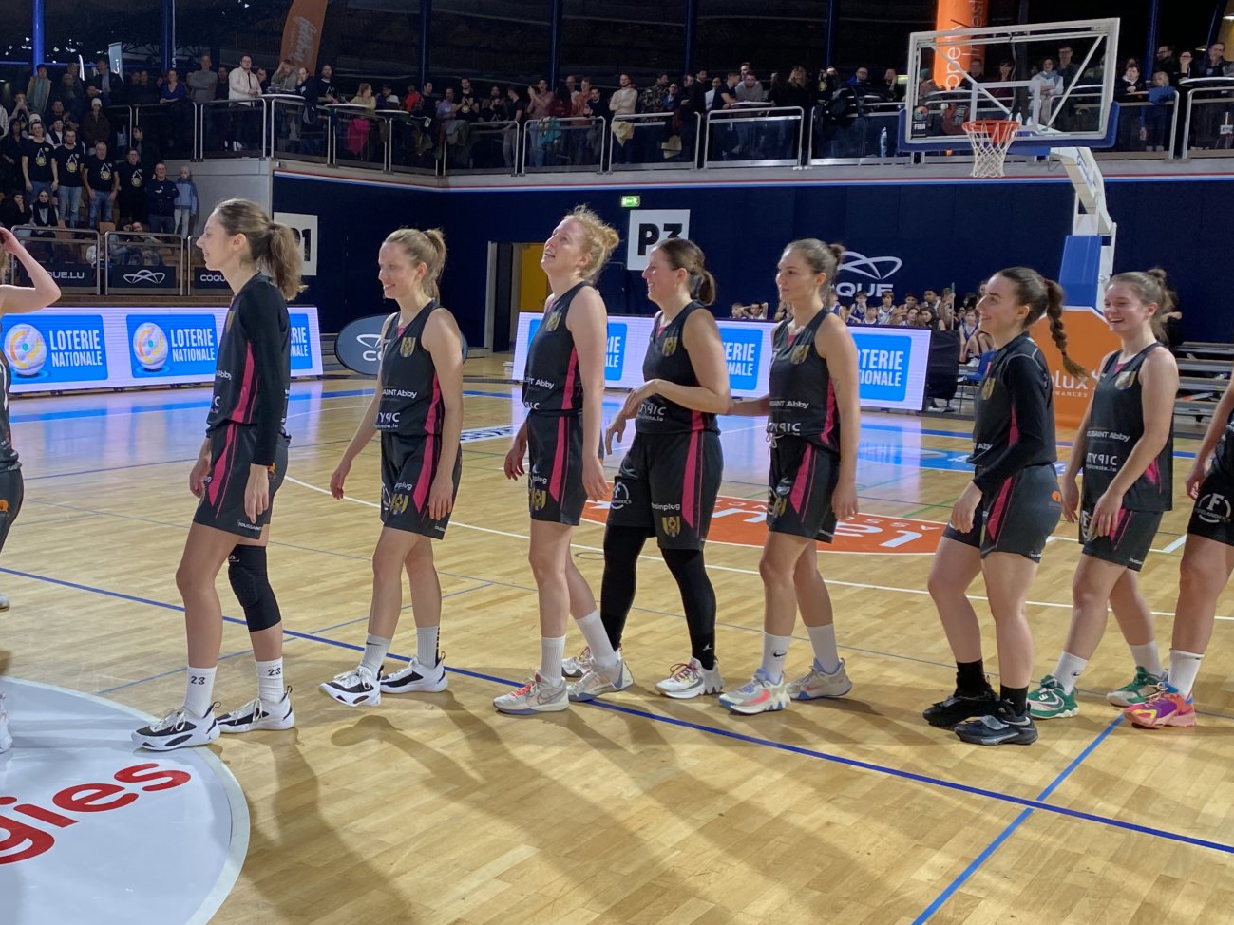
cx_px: 387
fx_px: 1461
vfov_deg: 35.1
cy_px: 466
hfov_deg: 44.9
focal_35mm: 41
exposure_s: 1/120
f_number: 1.8
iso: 64
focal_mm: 4.25
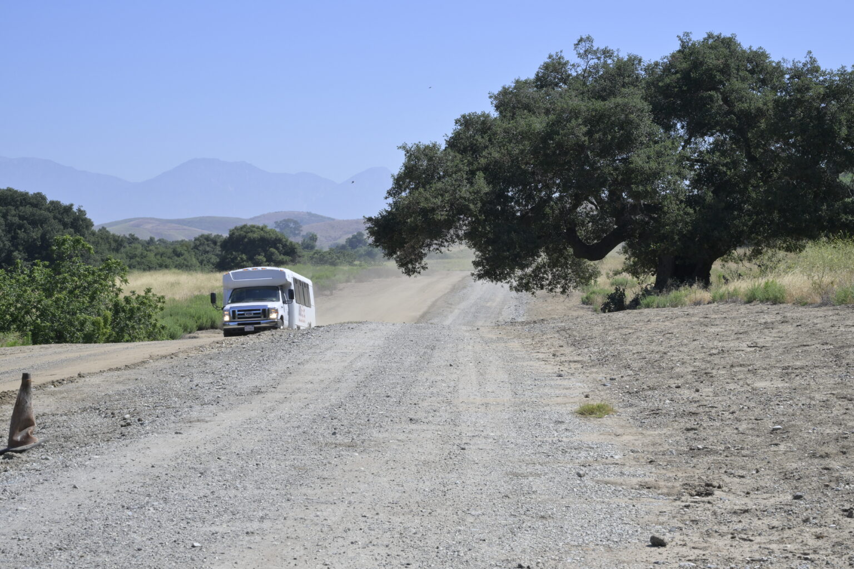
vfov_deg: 19.5
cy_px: 284
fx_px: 1660
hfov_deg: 28.8
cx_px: 427
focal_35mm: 70
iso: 400
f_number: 18
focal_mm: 70
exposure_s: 1/250
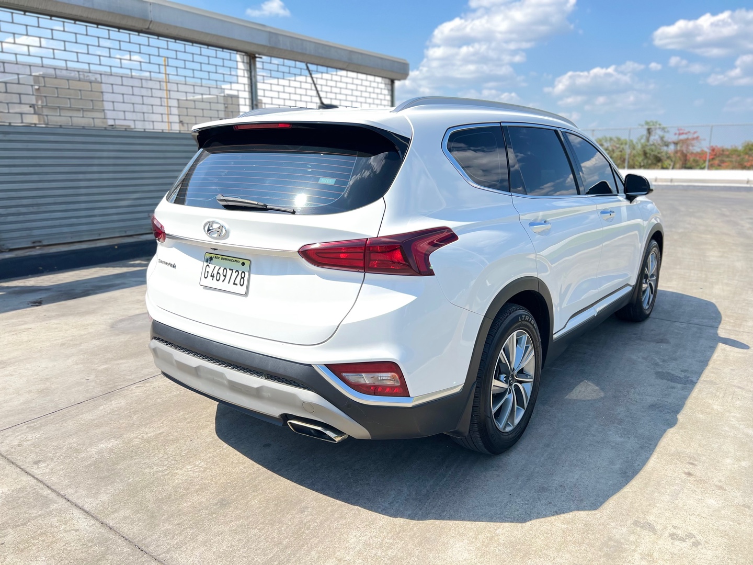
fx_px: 566
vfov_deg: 53.1
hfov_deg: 67.3
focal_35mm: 26
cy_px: 282
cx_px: 376
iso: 50
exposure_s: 1/1553
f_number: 1.5
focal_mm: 5.7
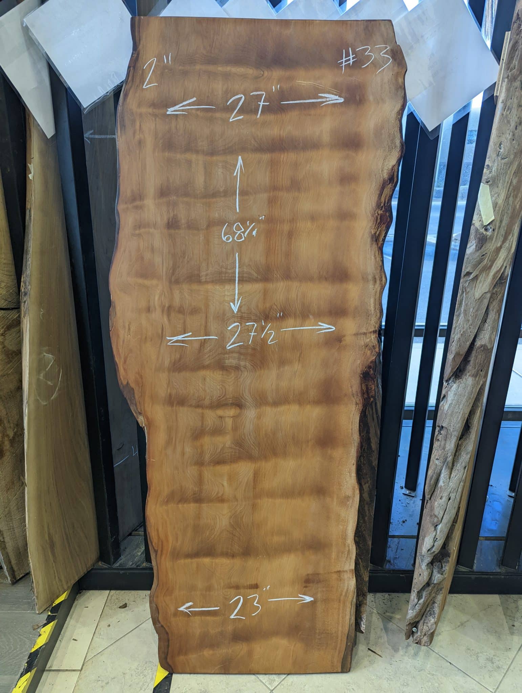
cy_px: 346
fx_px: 481
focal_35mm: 24
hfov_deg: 56.9
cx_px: 261
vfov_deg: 71.5
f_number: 1.85
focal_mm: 6.81
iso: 46
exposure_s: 1/60
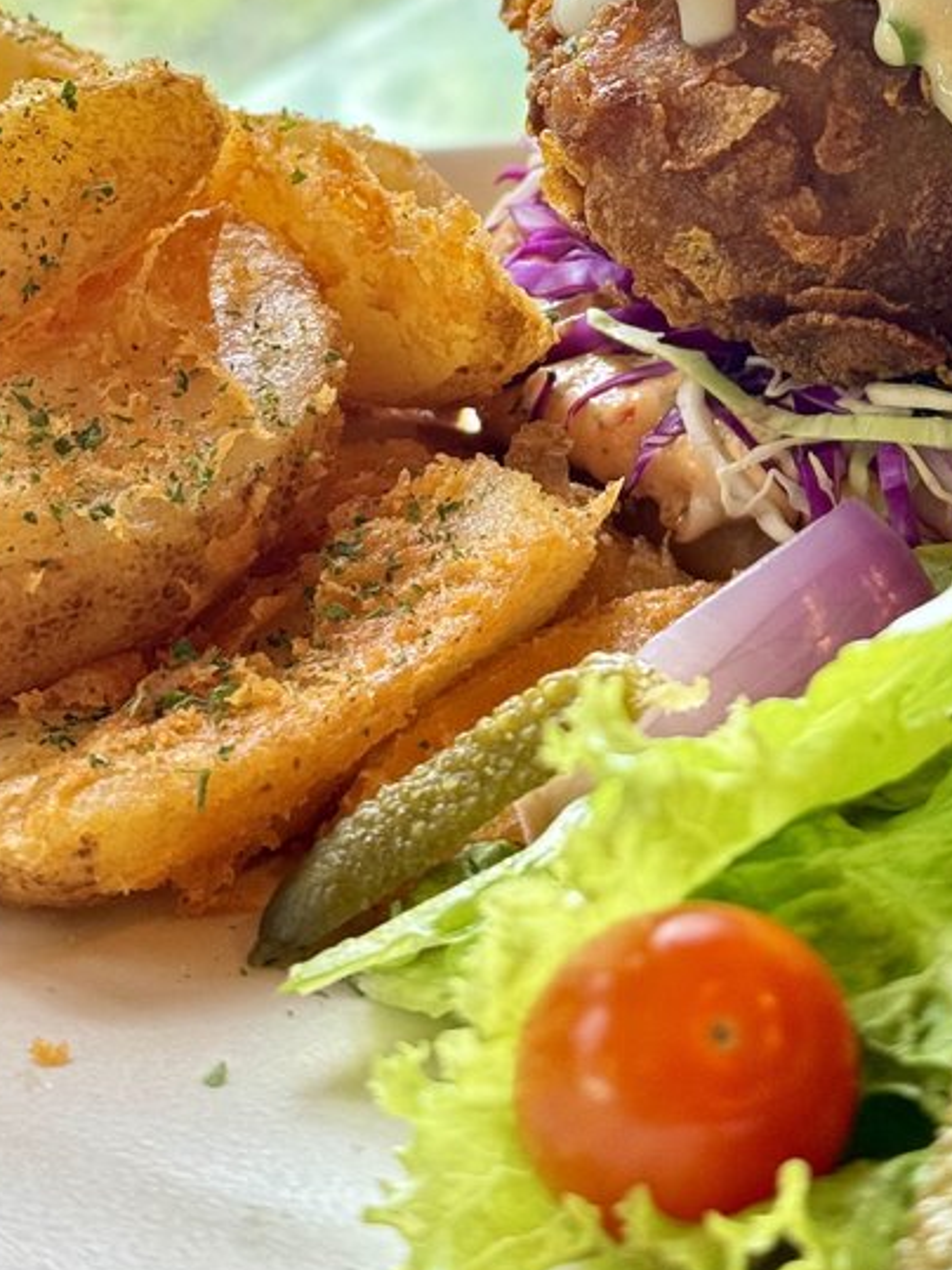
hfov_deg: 16.5
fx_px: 3265
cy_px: 144
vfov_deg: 21.6
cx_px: 660
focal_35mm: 89
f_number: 1.78
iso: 200
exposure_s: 1/40
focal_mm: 6.86
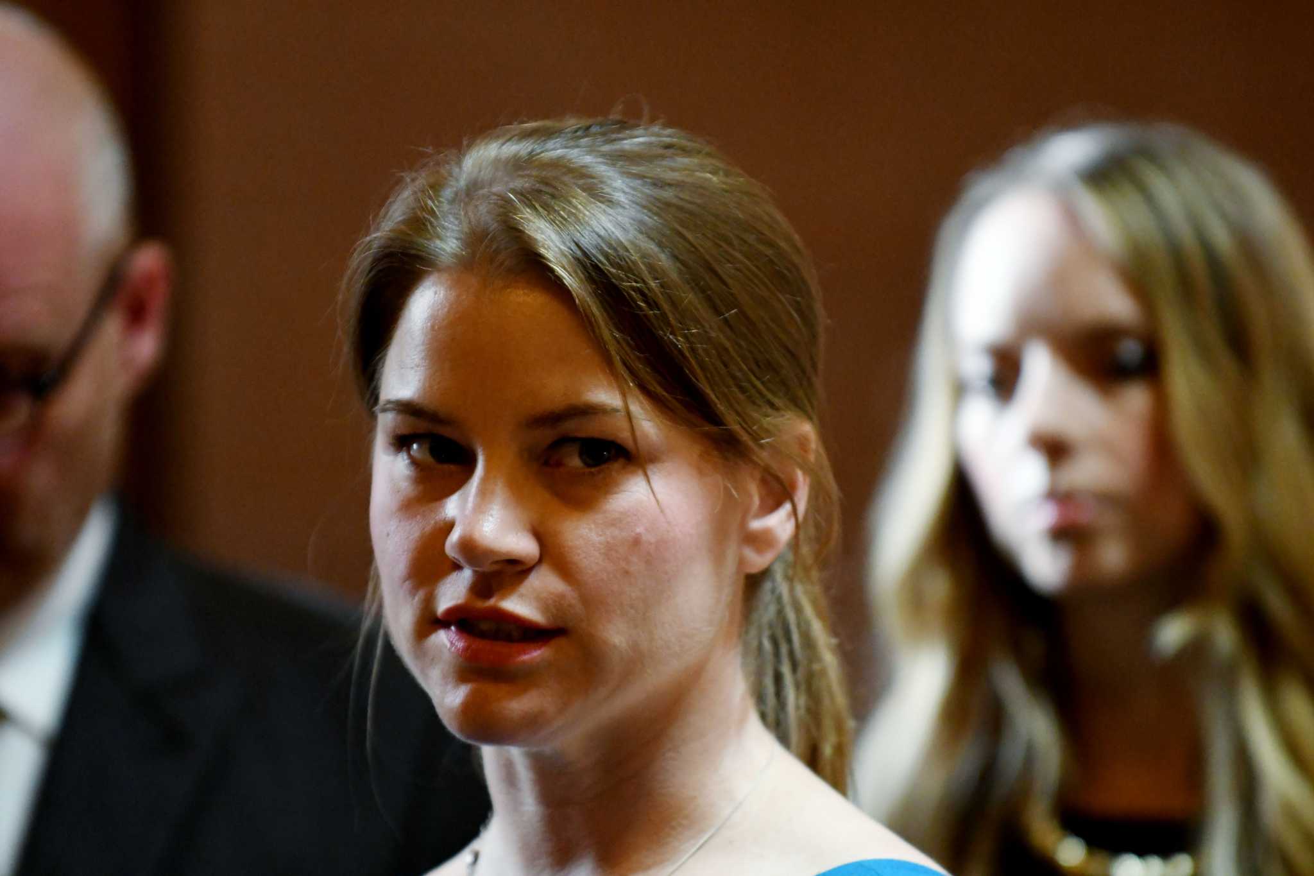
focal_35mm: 300
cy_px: 438
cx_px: 657
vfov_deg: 4.6
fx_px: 10948
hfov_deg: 6.9
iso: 4000
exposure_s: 1/160
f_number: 2.8
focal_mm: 200
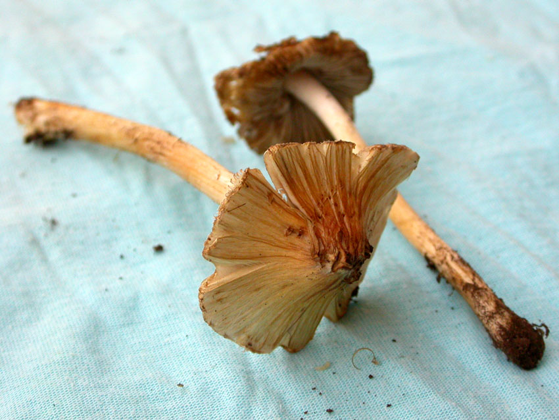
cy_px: 210
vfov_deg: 17.0
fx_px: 1405
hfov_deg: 22.5
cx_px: 280
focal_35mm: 87
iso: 200
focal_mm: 18
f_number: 3.7
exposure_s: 1/250
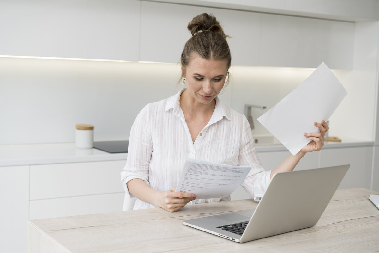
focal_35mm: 55
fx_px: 579
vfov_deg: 24.6
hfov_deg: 36.2
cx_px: 190
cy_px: 126
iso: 200
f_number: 4
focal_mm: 55
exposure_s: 1/100
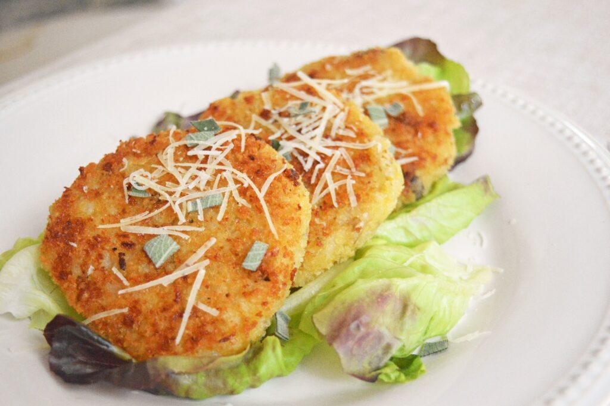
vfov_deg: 28.9
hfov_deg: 42.4
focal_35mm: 46
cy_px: 203
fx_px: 787
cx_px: 305
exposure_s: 1/320
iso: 3200
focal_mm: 31
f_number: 4.5
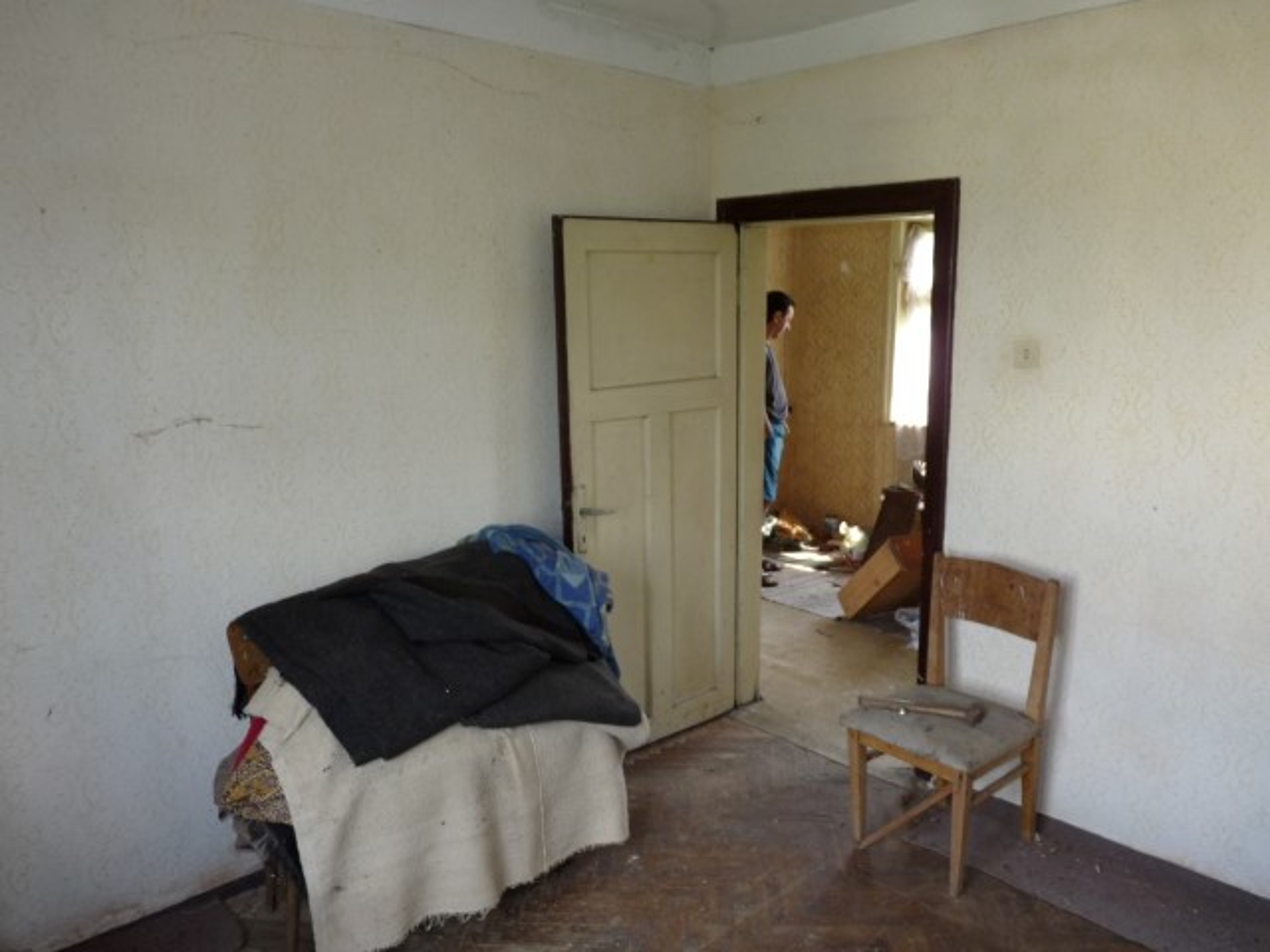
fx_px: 991
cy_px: 476
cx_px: 635
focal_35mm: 27
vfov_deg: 51.4
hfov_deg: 65.3
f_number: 2.8
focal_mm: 4.8
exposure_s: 1/30
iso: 100
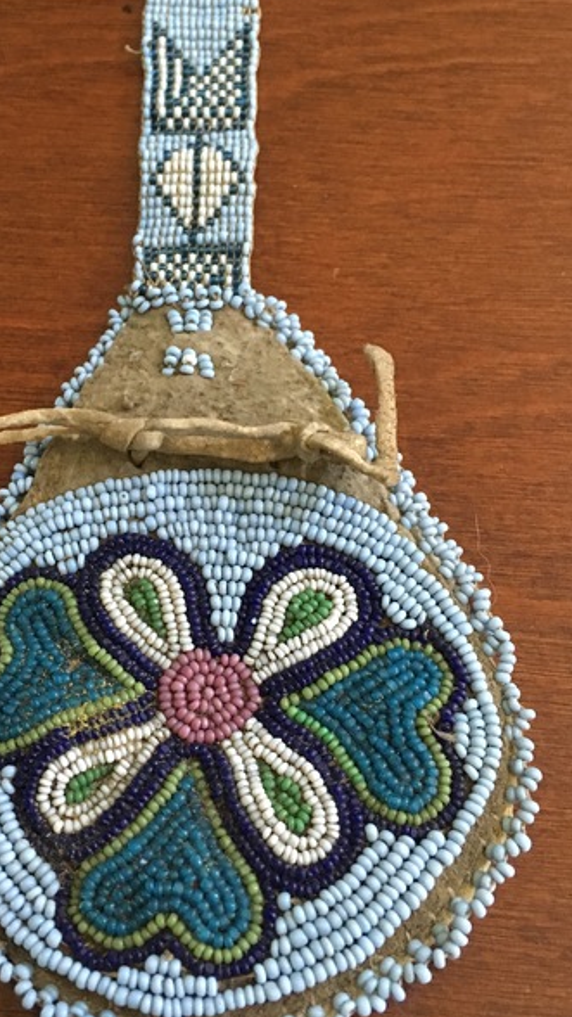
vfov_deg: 47.2
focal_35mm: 43
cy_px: 434
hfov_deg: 27.5
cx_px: 183
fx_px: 1159
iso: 200
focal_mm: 4.15
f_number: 2.2
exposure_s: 1/30
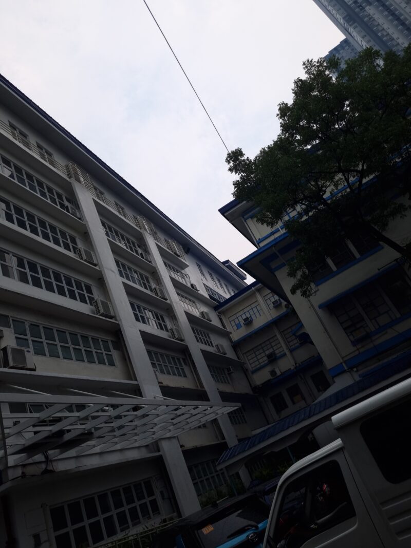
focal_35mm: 26
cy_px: 274
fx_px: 412
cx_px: 206
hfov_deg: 53.1
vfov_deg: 67.3
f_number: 1.8
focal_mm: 5.4
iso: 50
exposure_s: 1/777
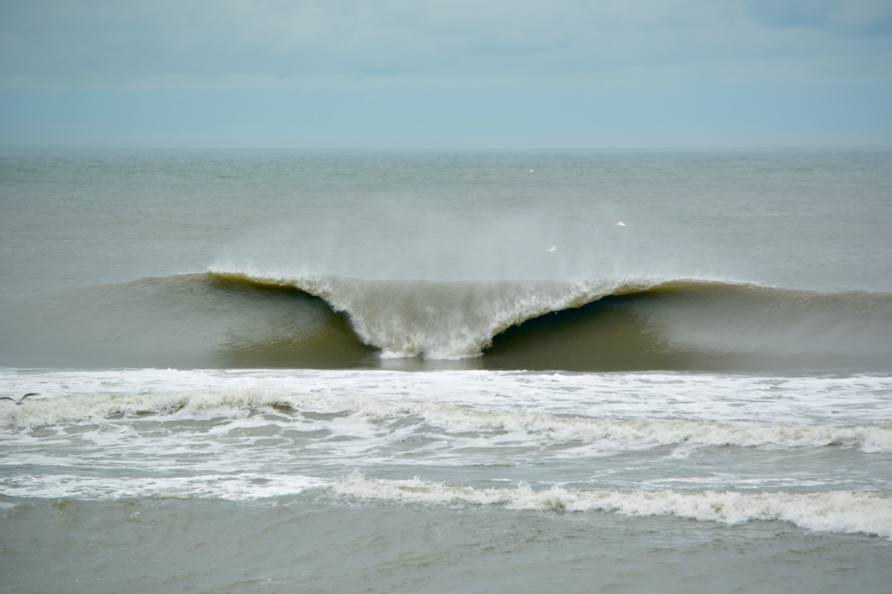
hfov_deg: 8.1
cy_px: 297
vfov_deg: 5.4
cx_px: 446
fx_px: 6318
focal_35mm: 255
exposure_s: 1/160
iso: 100
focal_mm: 170
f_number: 5
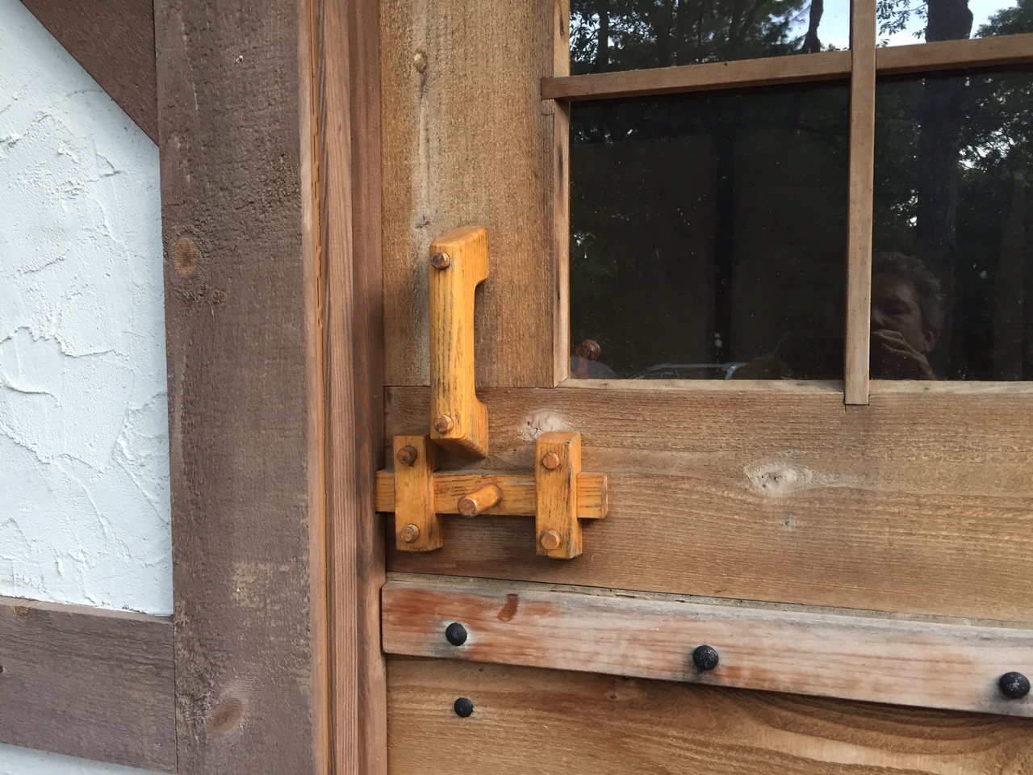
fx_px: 865
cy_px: 388
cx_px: 516
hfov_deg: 61.7
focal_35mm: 29
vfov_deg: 48.2
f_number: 2.2
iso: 64
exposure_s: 1/30
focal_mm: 4.15
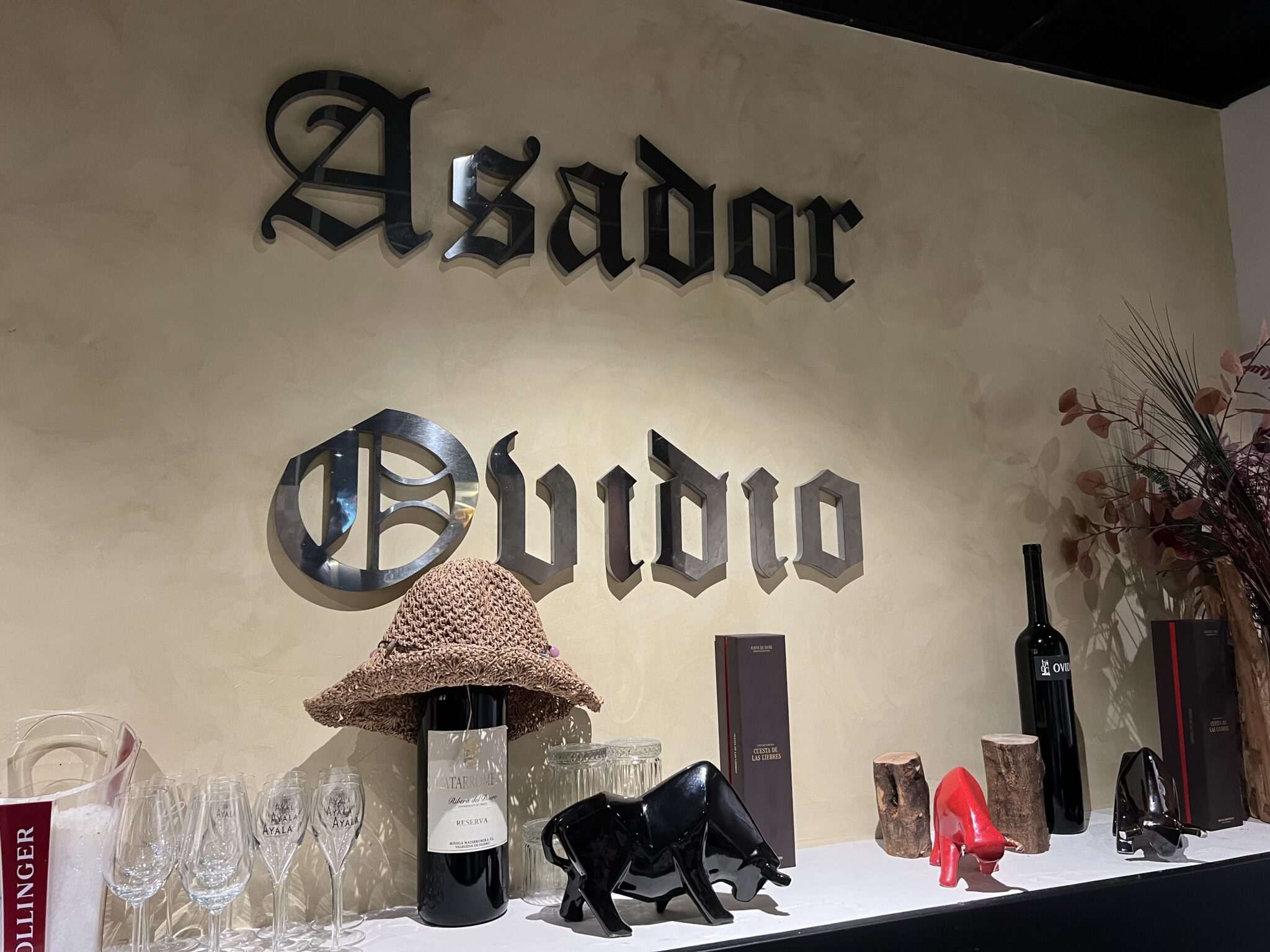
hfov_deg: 67.3
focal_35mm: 26
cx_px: 635
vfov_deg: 53.1
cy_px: 476
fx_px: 954
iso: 250
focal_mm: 5.7
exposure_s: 1/50
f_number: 1.5
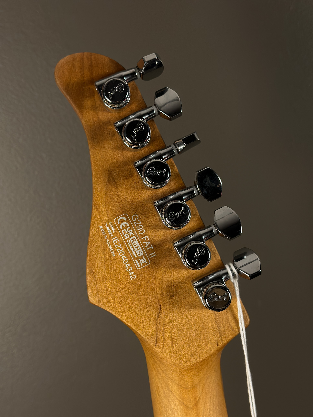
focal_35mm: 48
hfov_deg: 30.3
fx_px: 579
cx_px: 156
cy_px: 208
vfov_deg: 39.7
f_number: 1.8
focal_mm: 6.86
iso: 250
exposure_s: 1/60
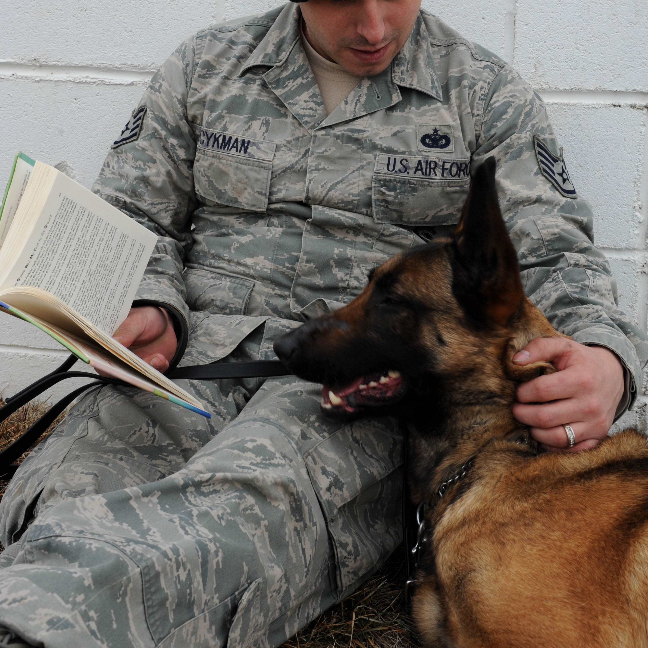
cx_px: 324
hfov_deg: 27.7
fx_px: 1313
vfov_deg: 27.5
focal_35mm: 62
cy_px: 205
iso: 640
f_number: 11
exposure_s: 1/160
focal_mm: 48
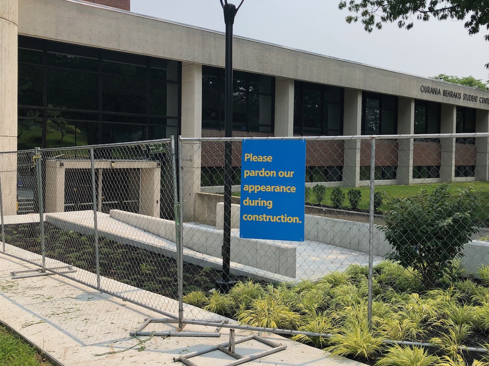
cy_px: 170
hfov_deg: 51.2
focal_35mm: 36
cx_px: 279
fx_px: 508
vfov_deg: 39.6
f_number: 1.8
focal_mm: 3.99
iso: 20
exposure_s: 1/1919
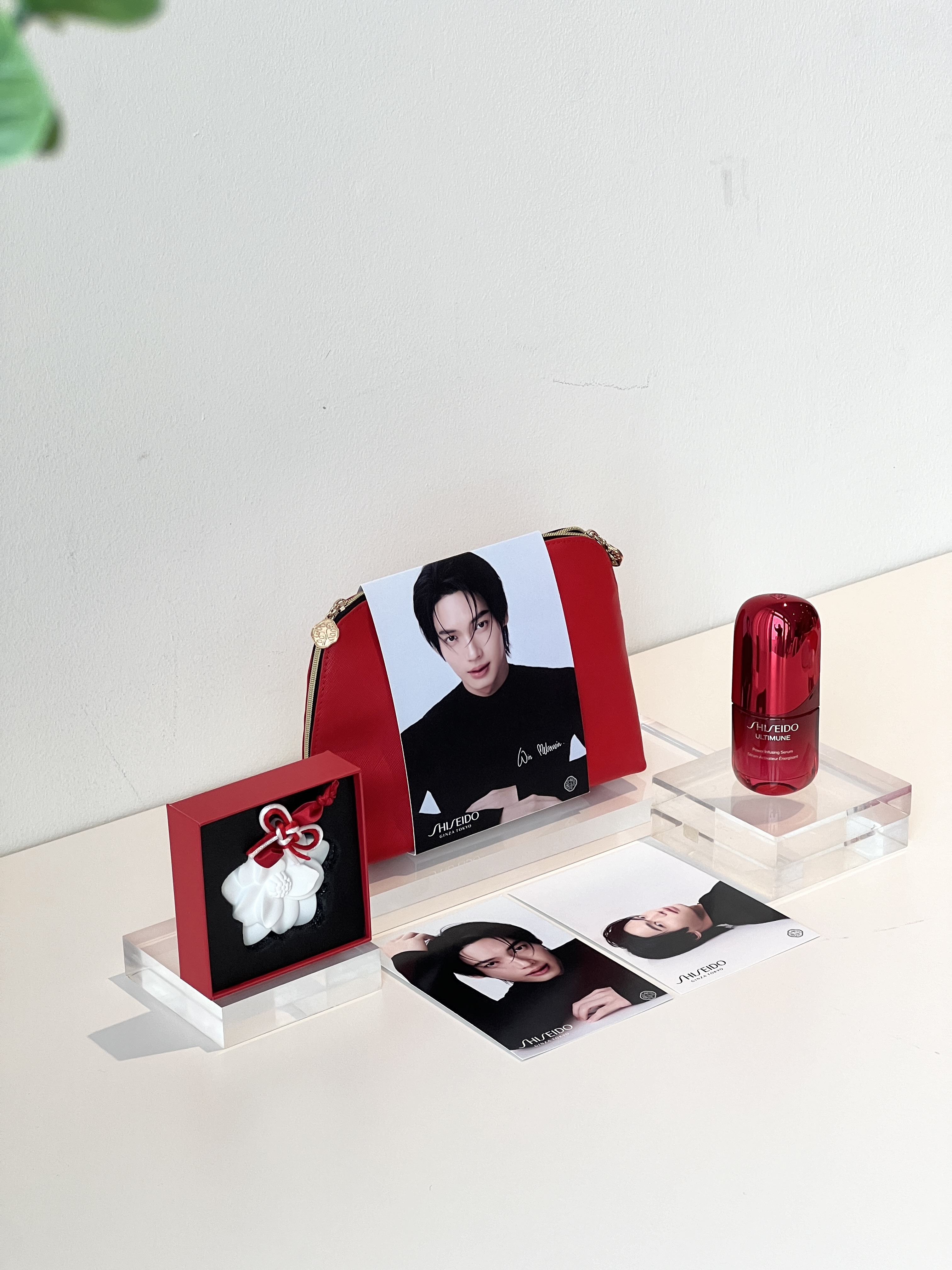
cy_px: 635
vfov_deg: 25.3
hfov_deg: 19.1
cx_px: 476
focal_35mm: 77
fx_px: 2824
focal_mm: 9
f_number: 2.8
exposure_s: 1/100
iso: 80
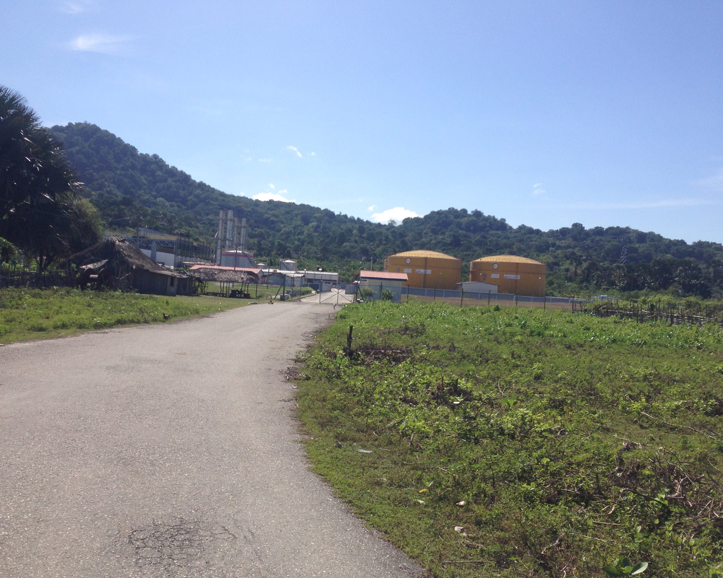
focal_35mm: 35
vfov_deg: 42.2
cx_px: 337
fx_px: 749
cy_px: 285
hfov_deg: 51.5
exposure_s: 1/2463
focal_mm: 4.12
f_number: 2.4
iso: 50
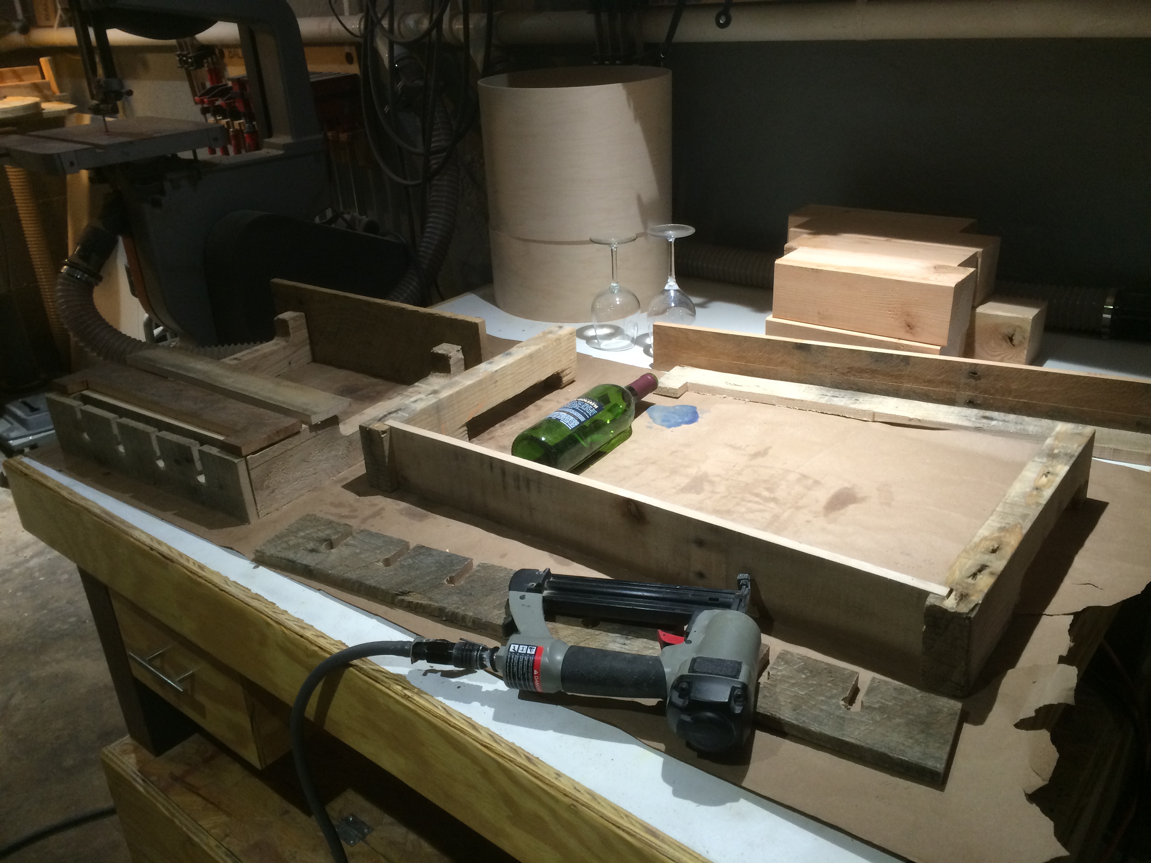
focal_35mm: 29
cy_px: 432
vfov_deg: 48.2
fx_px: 964
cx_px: 576
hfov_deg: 61.7
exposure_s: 1/30
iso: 50
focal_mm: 4.15
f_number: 2.2
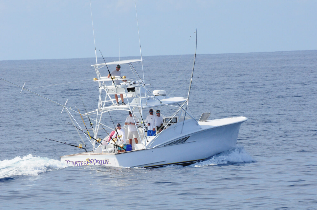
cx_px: 158
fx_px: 3694
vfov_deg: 3.3
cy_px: 105
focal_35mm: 420
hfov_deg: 4.9
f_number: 11
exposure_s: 1/2000
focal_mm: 280
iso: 1250
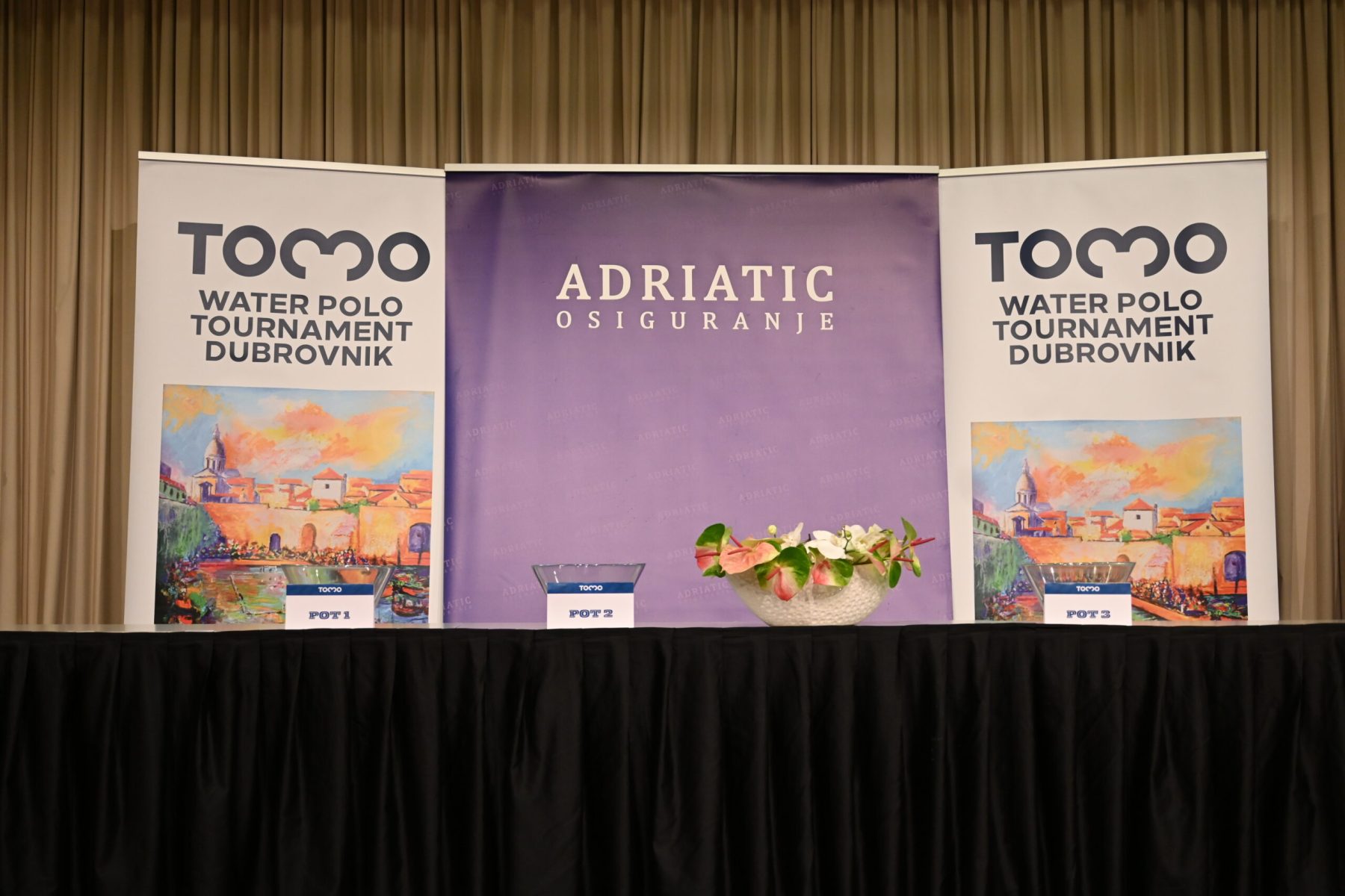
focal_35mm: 75
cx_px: 672
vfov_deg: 18.2
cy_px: 448
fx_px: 2802
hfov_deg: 27.0
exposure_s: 1/125
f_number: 4.5
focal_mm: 50
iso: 1000
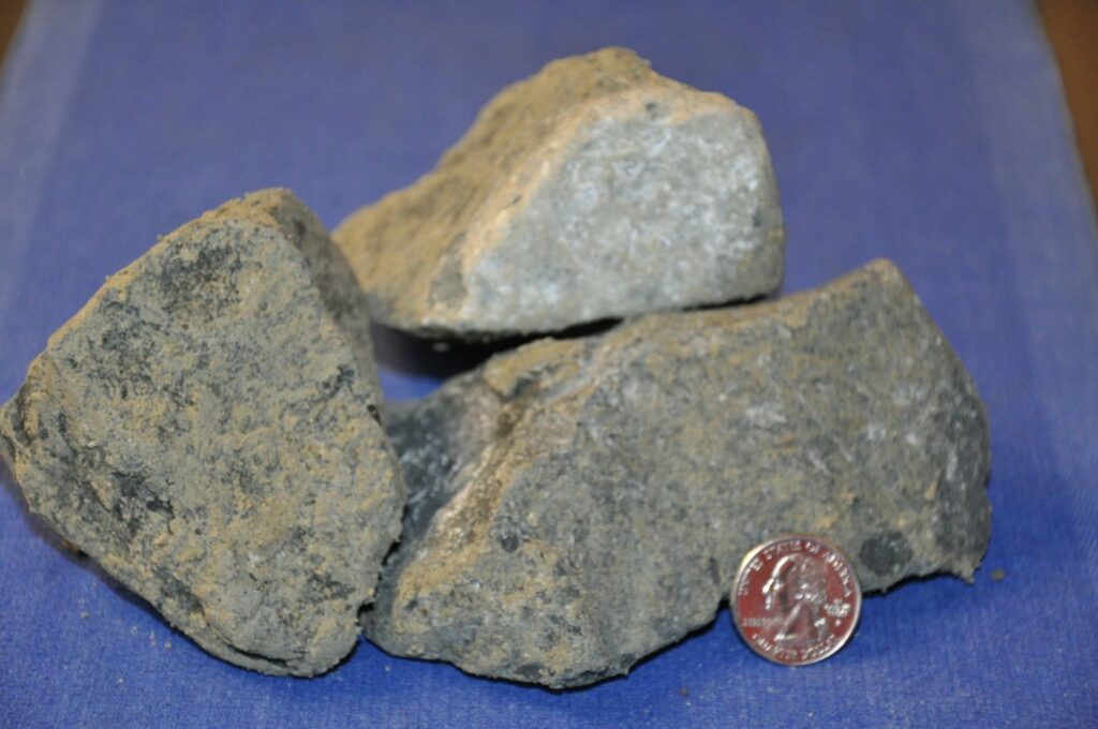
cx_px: 549
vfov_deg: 10.7
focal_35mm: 128
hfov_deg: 16.1
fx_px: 3884
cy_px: 364
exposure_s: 1/60
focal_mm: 85
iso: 800
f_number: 5.6
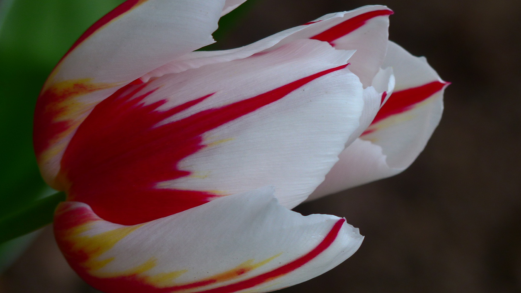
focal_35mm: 671
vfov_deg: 1.8
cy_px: 112
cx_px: 258
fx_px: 9271
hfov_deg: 3.2
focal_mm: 103.7
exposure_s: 1/160
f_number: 3.5
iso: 100
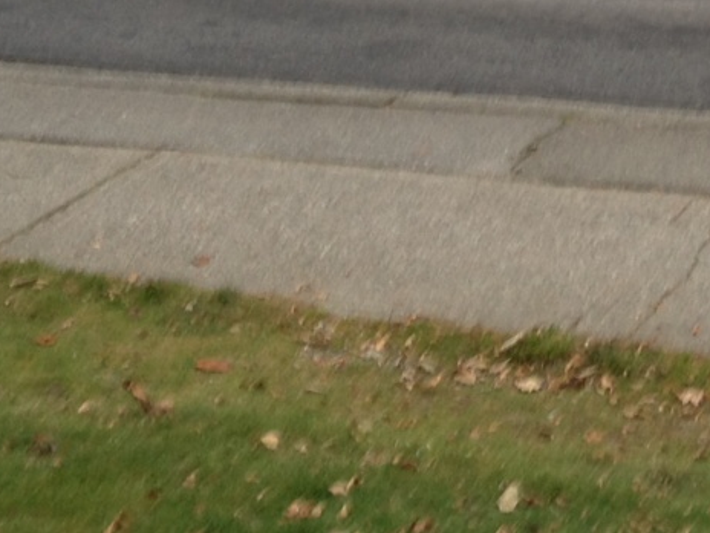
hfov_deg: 15.3
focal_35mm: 123
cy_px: -401
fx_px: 2523
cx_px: 909
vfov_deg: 11.3
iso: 50
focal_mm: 4.28
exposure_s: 1/20
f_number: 2.4
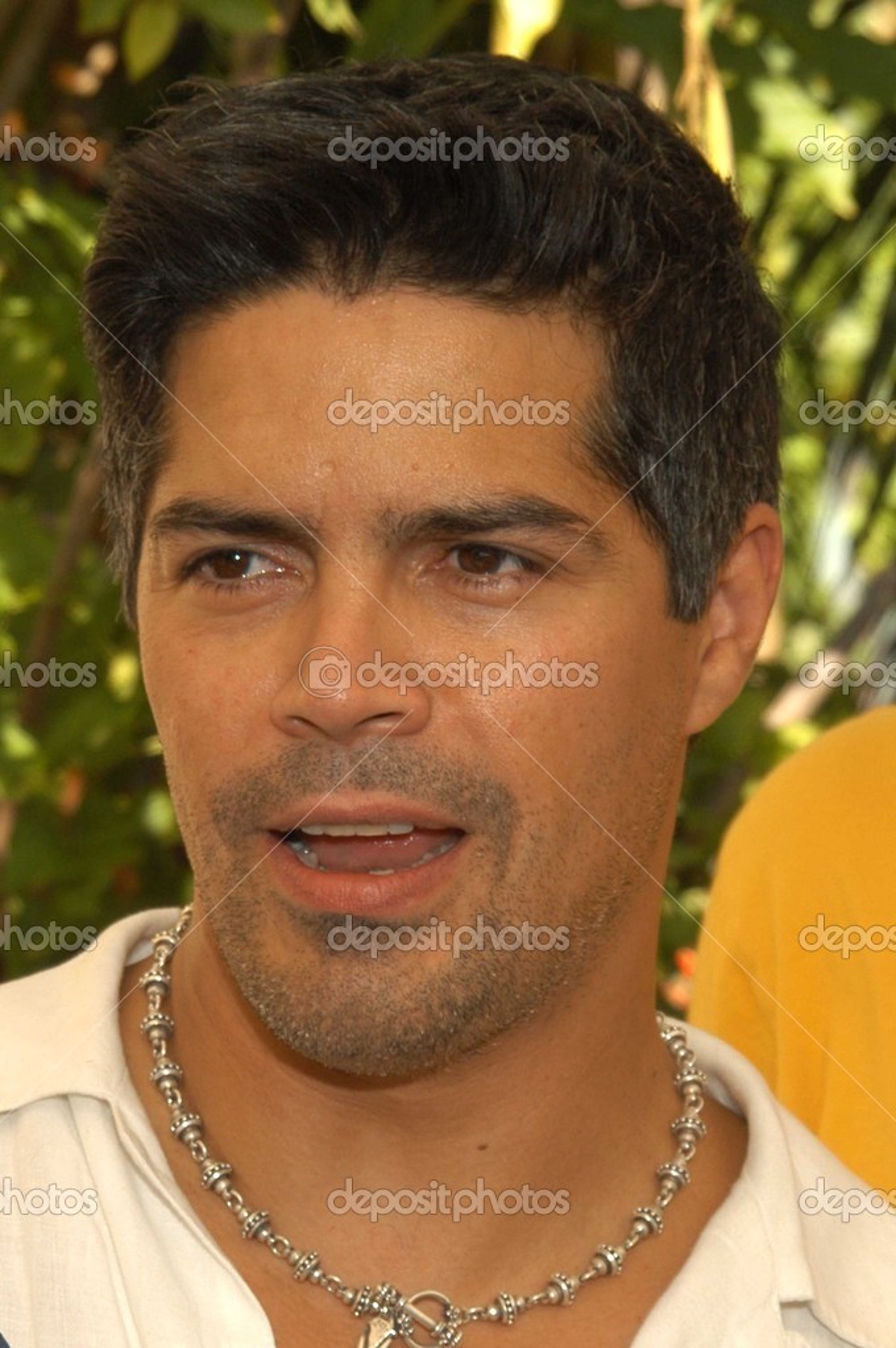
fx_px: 4825
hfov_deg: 10.6
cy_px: 674
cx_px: 448
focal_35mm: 129
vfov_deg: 15.9
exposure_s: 1/180
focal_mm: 86
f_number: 9
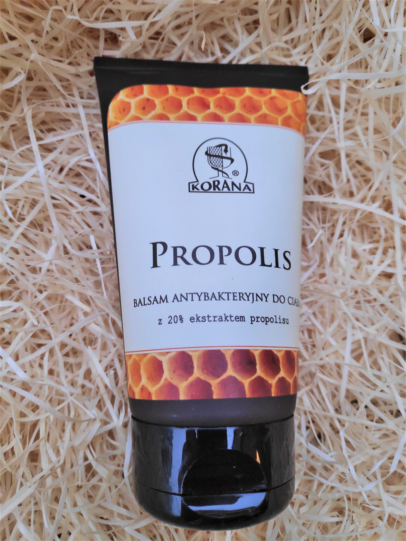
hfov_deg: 66.0
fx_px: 313
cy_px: 270
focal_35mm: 20
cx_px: 203
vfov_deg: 81.7
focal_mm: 3.94
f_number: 1.9
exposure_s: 1/33
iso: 682
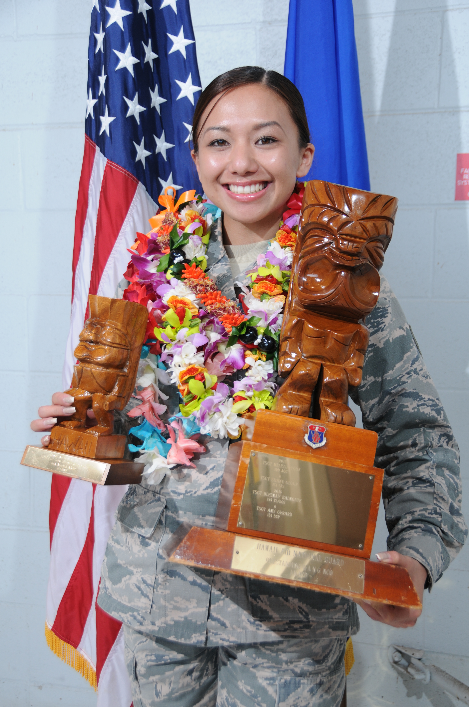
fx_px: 940
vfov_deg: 41.2
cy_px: 354
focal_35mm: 48
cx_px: 234
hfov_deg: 28.0
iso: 200
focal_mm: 32
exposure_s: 1/125
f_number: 4.2
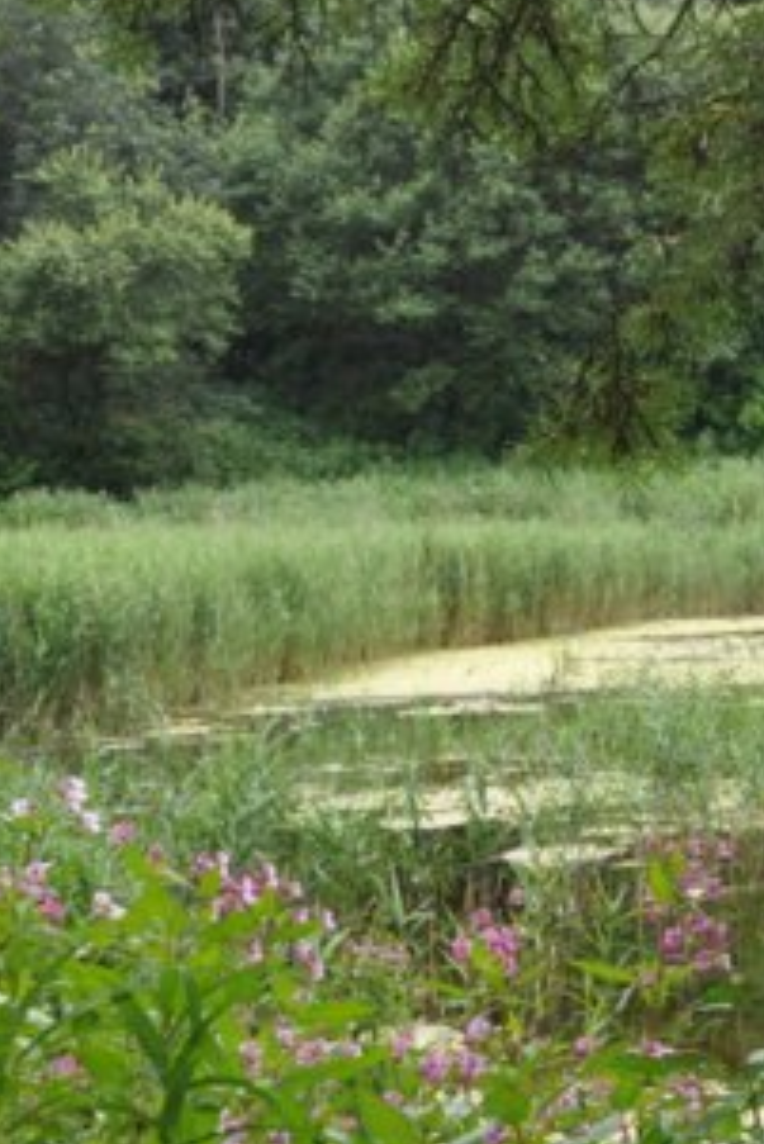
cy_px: 494
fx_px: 2957
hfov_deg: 14.2
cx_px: 965
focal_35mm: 93
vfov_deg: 21.9
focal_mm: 32
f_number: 9
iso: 200
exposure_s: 1/80
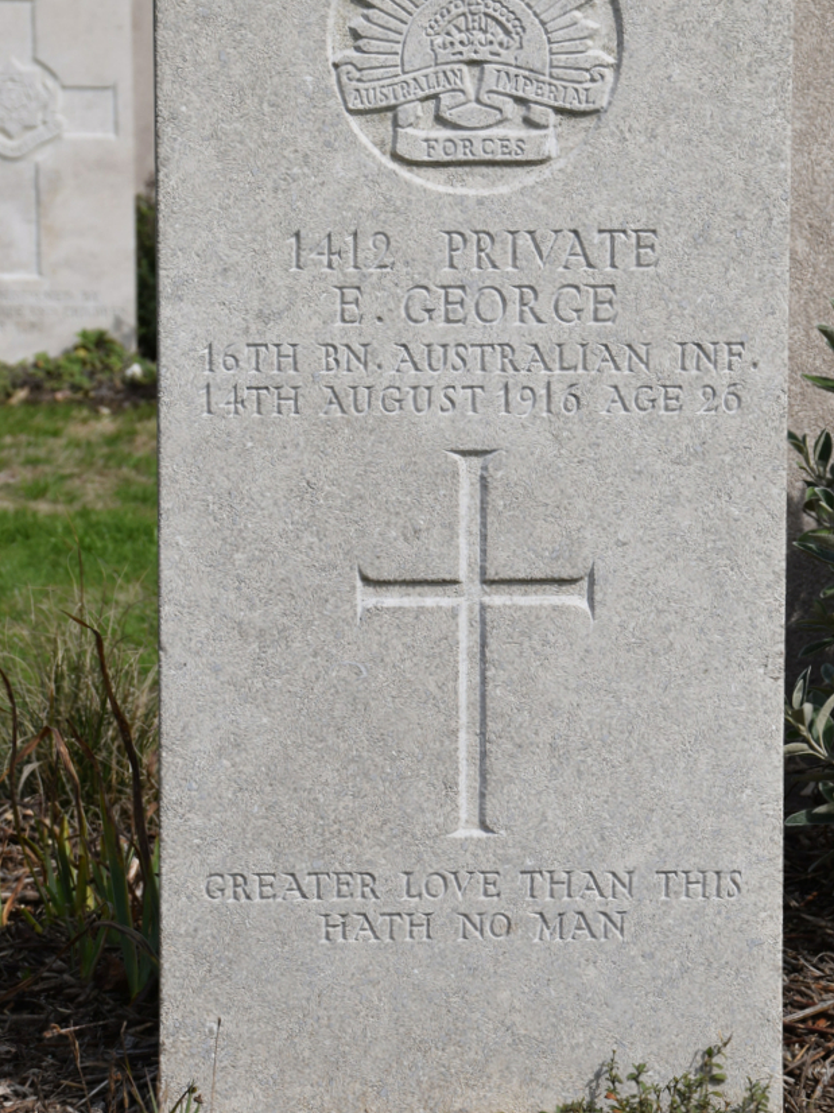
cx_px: 485
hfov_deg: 8.8
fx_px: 5391
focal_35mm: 168
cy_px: 542
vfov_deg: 11.8
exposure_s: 1/500
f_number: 11
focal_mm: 75
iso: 200
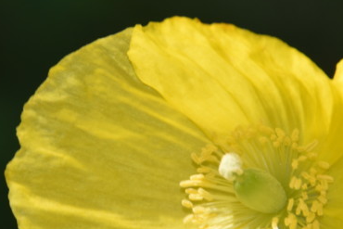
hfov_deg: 1.4
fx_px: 13906
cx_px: 151
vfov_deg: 0.9
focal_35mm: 1459
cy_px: 202
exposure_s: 1/200
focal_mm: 300
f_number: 6.3
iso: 100
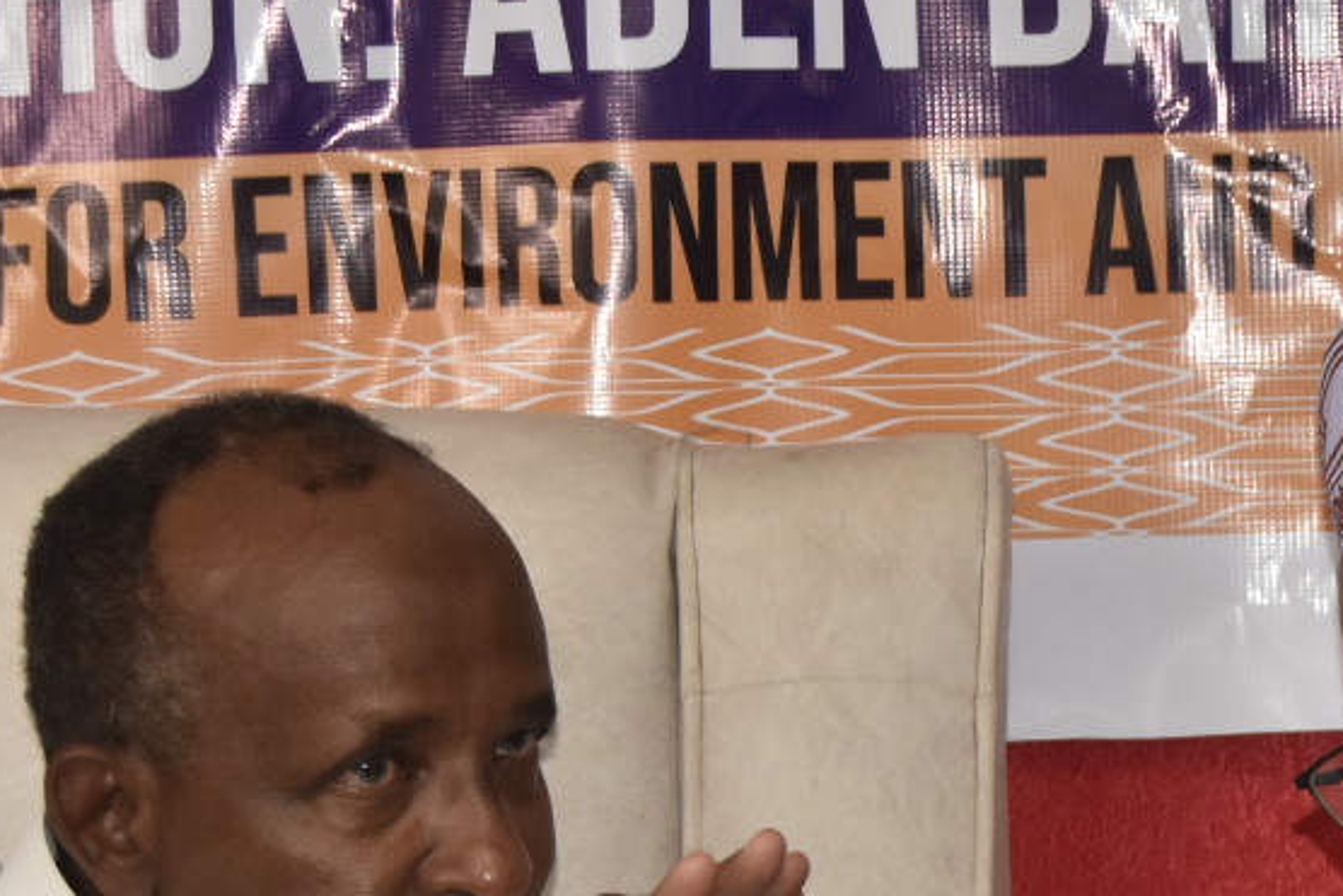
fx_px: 7500
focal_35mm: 201
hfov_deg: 10.2
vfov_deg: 6.8
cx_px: 1075
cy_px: 1234
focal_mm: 46
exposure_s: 1/125
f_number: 5.6
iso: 800
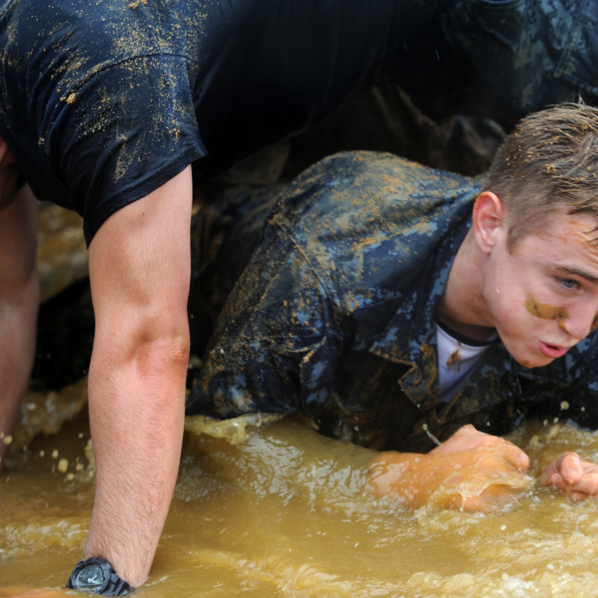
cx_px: 450
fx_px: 2013
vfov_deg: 16.9
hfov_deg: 16.8
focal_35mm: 103
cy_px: 300
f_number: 4.5
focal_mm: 80
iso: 400
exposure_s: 1/400
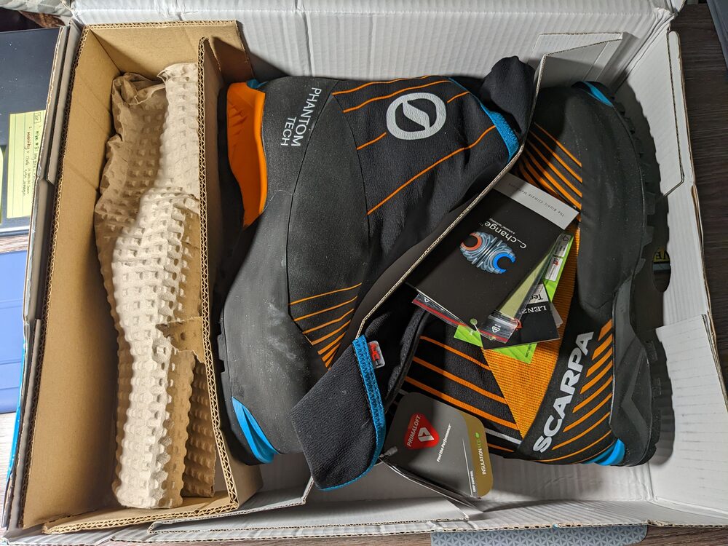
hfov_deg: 65.3
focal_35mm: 27
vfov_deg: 51.4
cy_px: 273
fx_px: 568
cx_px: 364
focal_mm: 4.38
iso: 40
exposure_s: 1/31.4
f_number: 1.73
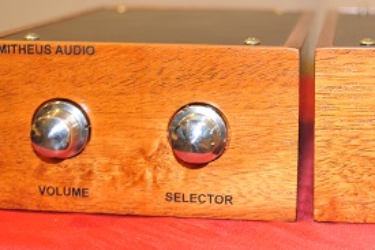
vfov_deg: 16.7
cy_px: 140
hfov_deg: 24.6
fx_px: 851
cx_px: 283
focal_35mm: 82
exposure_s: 1/15
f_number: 2.8
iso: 400
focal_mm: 35
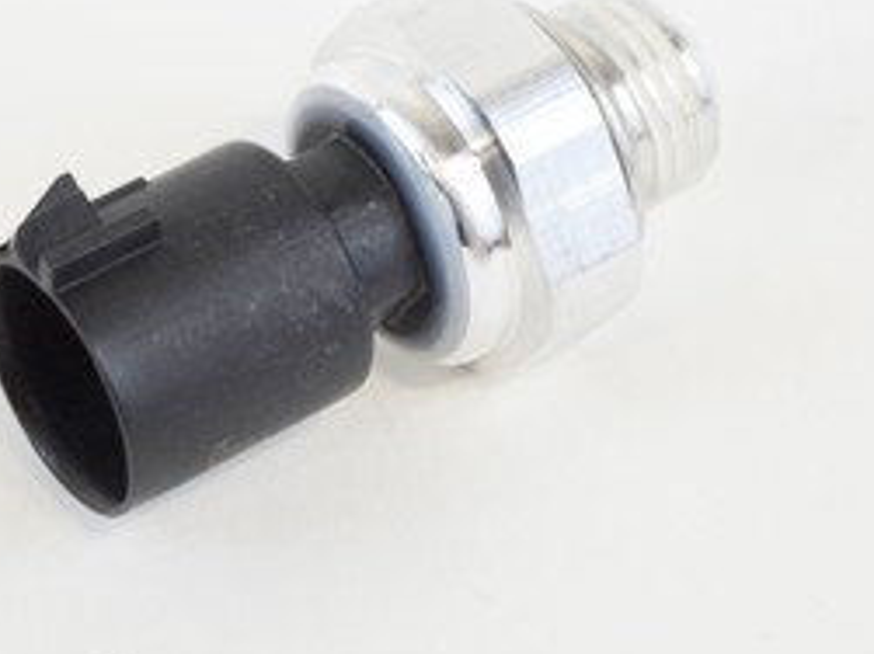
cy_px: 141
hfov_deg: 9.8
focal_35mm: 202
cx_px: 390
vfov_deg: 7.3
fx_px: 5103
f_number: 5.6
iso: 1600
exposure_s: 1/60
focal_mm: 55
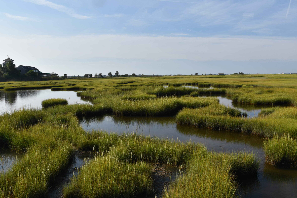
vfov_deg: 44.9
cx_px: 149
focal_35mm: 29
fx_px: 239
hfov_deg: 63.7
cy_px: 92
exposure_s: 1/400
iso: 200
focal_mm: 18
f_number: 10
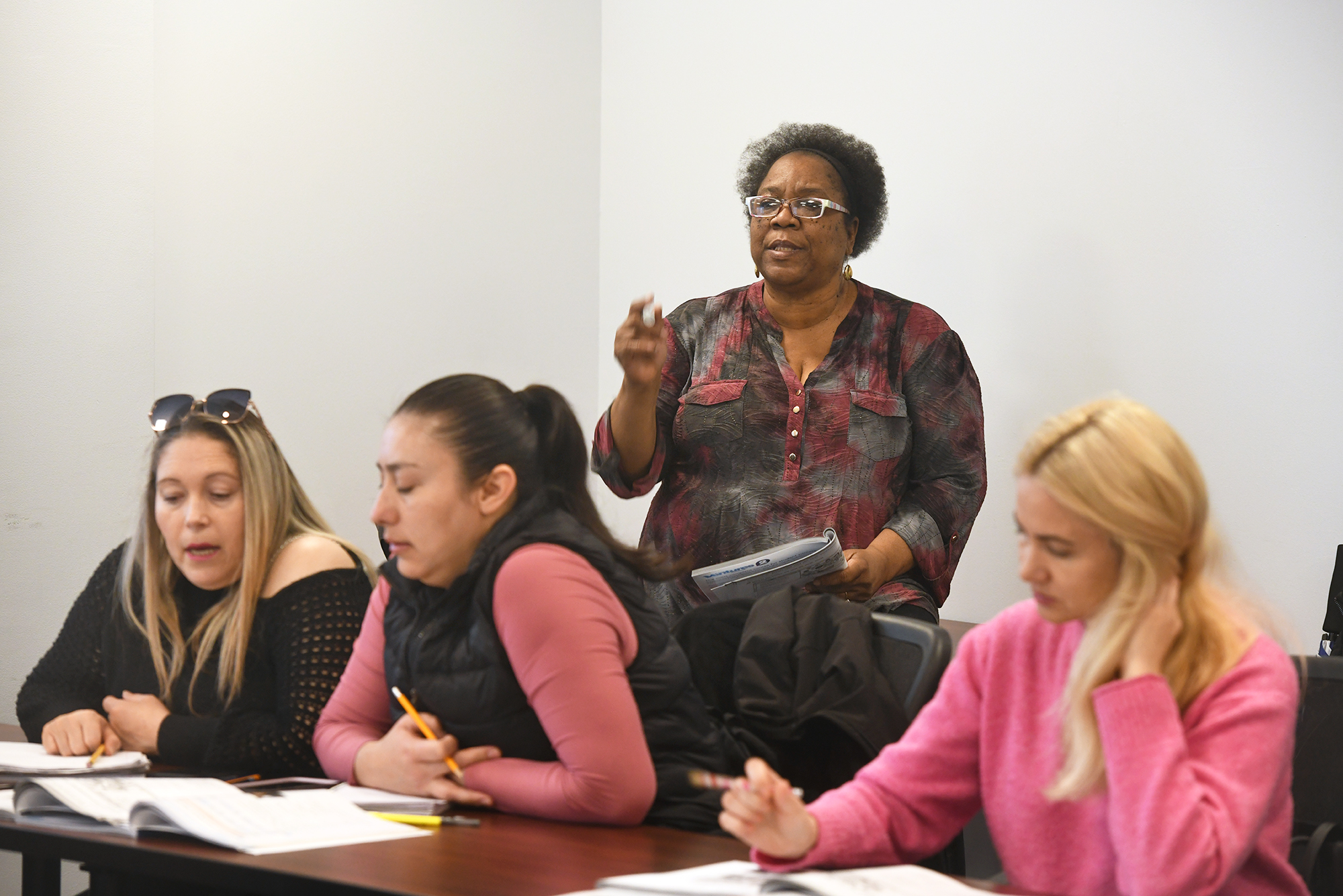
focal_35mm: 130
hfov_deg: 15.8
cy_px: 448
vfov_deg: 10.6
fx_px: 4850
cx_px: 672
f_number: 5.6
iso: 1600
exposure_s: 1/80
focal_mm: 130
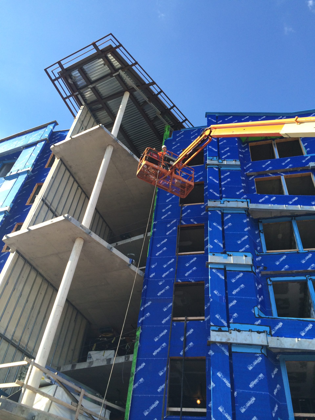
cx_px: 158
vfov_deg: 61.7
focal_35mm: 29
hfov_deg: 48.2
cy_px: 210
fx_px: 352
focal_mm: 4.15
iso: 32
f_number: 2.2
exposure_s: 1/789
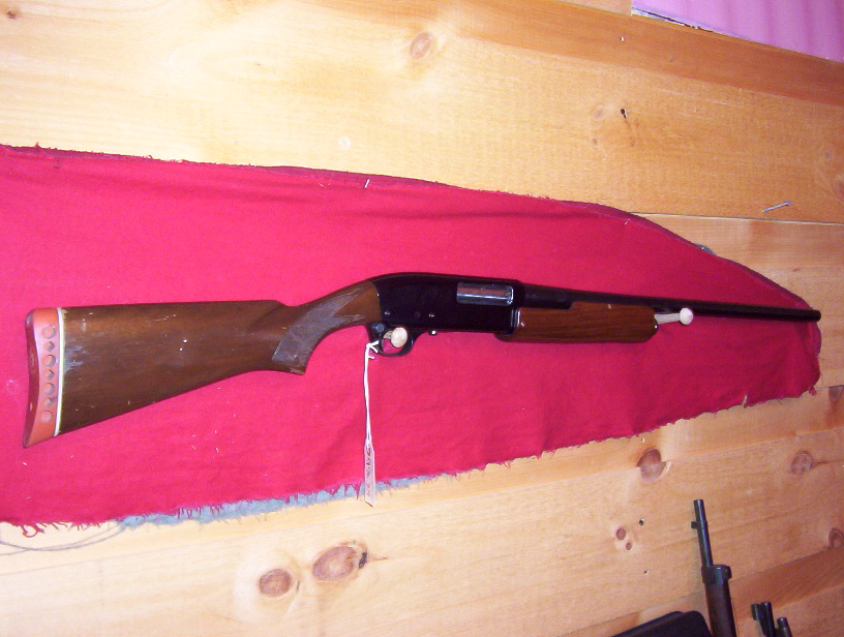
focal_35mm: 36
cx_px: 422
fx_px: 880
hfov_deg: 51.2
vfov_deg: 39.8
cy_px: 318
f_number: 2.76
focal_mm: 5.54
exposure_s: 1/30
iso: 140
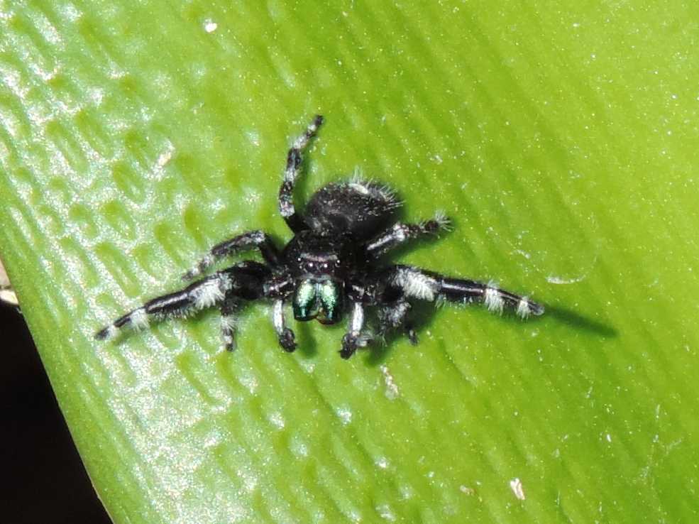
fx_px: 4542
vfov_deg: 6.6
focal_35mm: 225
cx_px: 350
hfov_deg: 8.8
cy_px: 262
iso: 80
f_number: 4.6
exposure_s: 1/200
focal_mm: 40.1
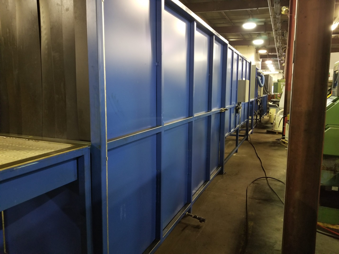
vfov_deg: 53.1
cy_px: 127
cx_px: 170
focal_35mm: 26
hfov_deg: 67.3
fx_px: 255
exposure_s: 1/10
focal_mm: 4.25
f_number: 1.7
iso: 320
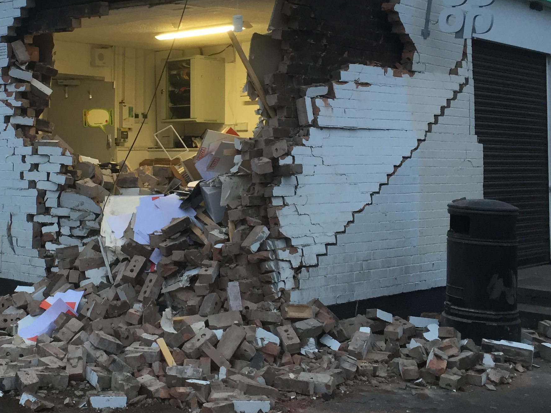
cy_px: 123
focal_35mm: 54
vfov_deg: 26.8
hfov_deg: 35.1
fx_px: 860
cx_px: 169
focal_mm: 4.15
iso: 40
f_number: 2.2
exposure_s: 1/33
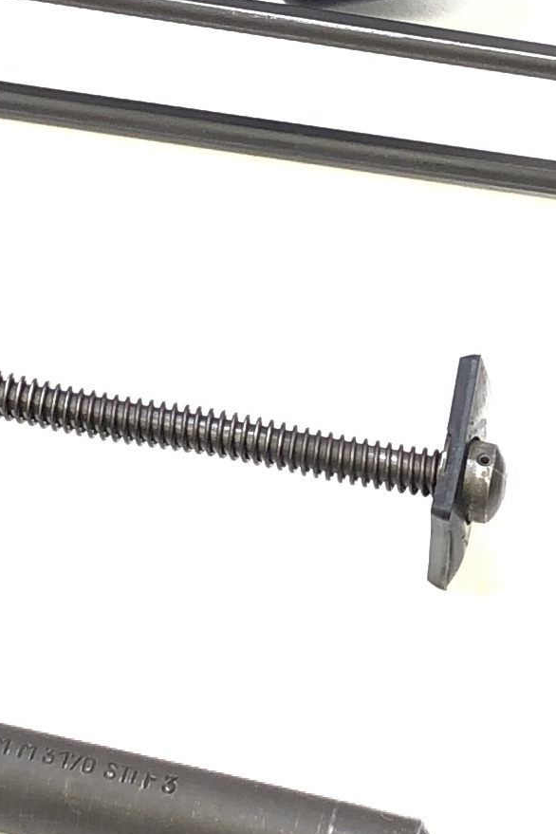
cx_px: 269
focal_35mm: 114
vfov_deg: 17.9
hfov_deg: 12.0
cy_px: 241
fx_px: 2641
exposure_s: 1/24
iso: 40
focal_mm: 3.99
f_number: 1.8
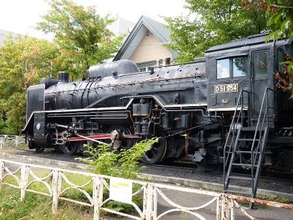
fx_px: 313
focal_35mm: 37
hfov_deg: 50.1
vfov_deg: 38.7
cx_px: 146
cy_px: 110
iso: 80
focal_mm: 6.6
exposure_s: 1/80
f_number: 3
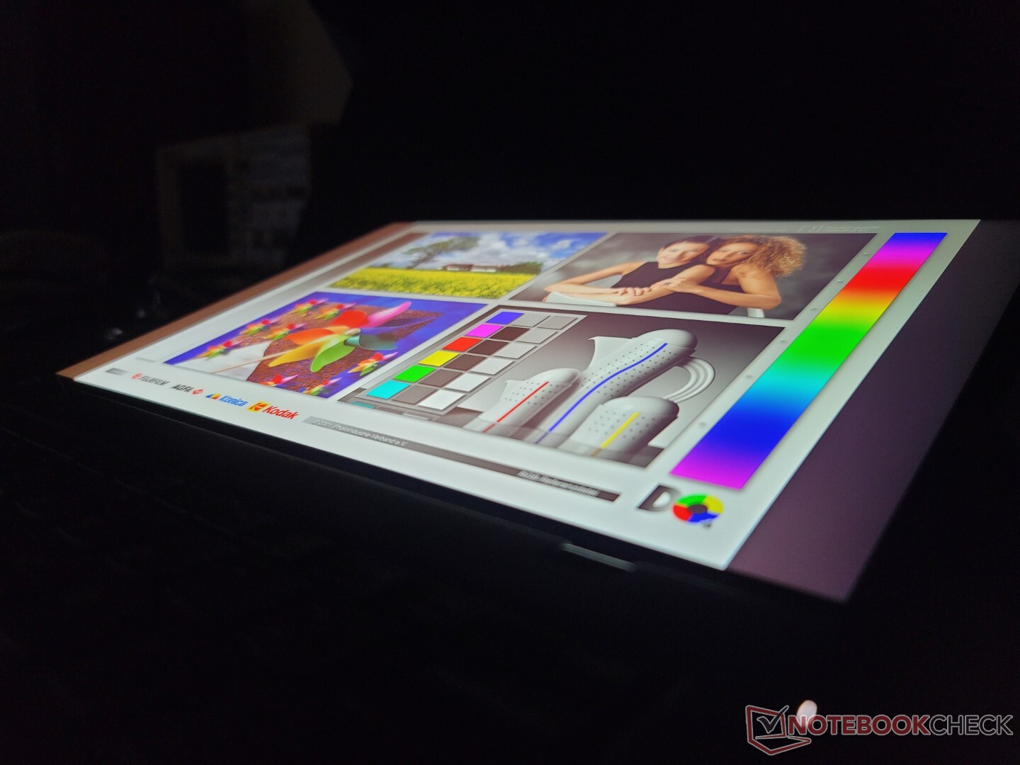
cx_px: 510
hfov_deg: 69.4
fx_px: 737
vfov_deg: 54.9
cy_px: 382
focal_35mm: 25
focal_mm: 7
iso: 250
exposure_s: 1/60
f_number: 1.8
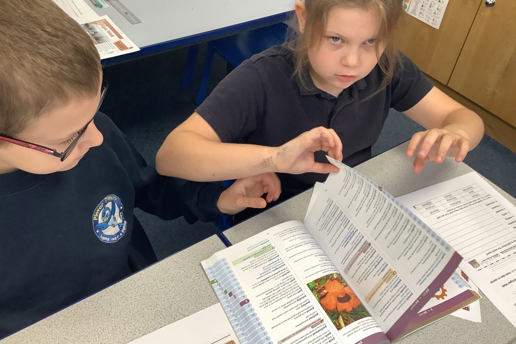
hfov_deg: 57.2
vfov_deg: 39.9
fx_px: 473
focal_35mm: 33
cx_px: 257
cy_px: 167
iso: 100
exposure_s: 1/60
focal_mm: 3.3
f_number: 2.4
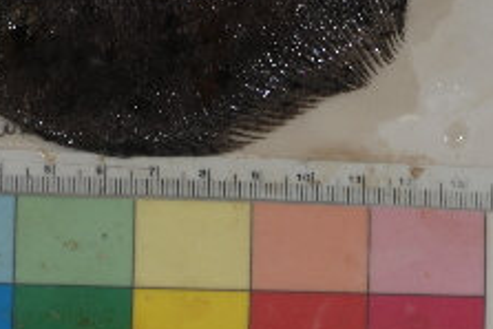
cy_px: -15
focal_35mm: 258
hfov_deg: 8.0
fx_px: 3535
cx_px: 306
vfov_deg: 5.3
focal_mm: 60
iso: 200
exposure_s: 1/60
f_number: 4
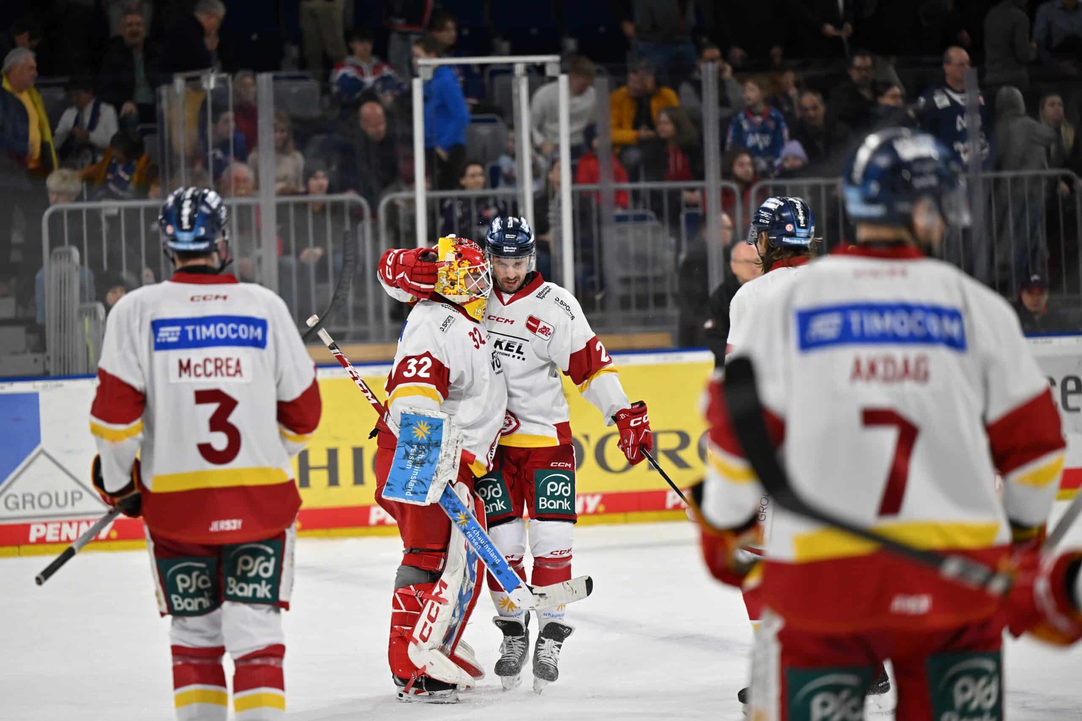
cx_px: 541
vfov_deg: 8.6
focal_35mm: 160
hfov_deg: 12.8
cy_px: 360
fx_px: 4808
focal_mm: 160
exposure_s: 1/4000
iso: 2000
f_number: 2.8
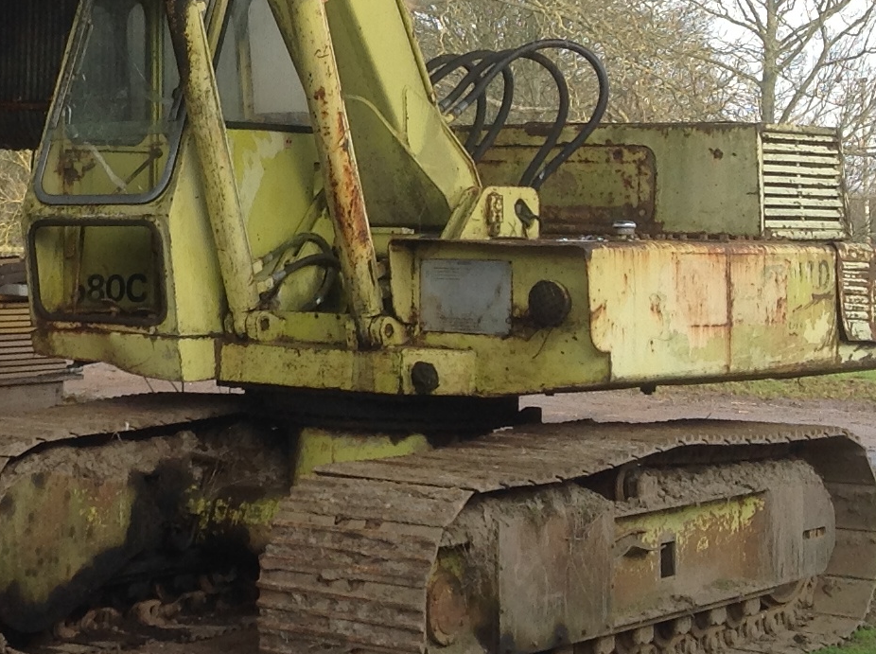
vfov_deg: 14.9
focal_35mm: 98
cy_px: 108
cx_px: 22
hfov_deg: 19.5
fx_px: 2476
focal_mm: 4.28
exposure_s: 1/234
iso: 50
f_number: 2.4
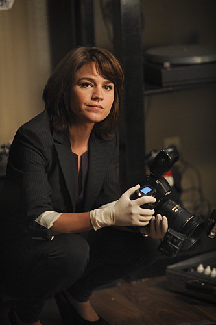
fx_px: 1216
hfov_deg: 10.2
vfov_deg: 15.2
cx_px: 108
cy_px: 162
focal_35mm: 135
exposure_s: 1/100
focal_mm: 135
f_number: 2
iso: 1600
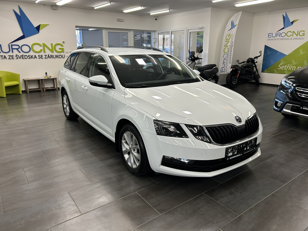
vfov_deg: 53.1
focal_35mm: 26
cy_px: 116
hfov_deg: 67.3
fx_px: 231
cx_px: 154
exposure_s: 1/100
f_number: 1.5
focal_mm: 5.7
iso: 64
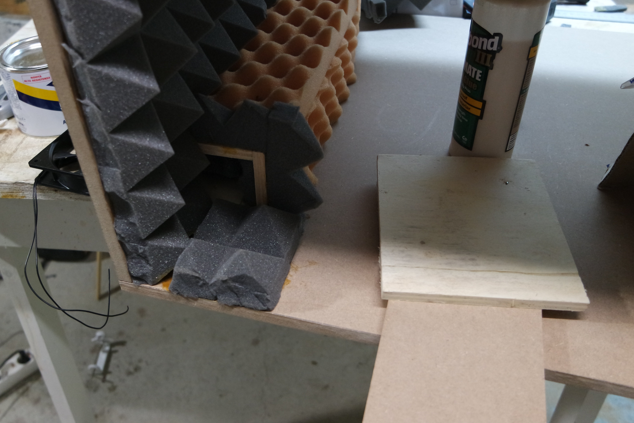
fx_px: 528
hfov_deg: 61.7
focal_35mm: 30
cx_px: 275
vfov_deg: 43.3
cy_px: 160
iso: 1600
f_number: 3.5
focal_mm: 16
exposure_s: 1/30
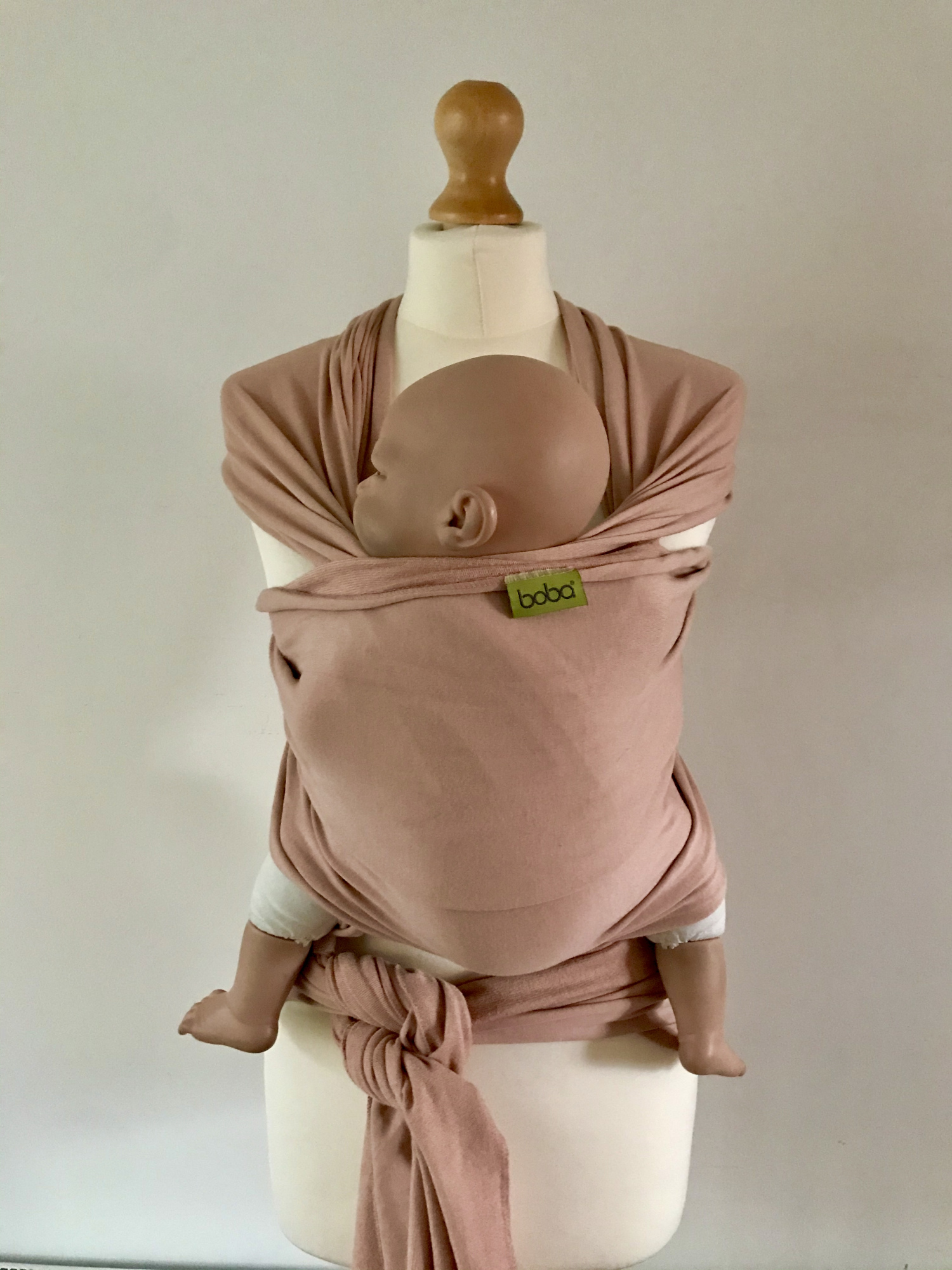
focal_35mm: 28
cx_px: 476
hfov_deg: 49.7
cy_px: 635
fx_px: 1027
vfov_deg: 63.4
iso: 100
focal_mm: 3.99
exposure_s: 1/14
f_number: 1.8
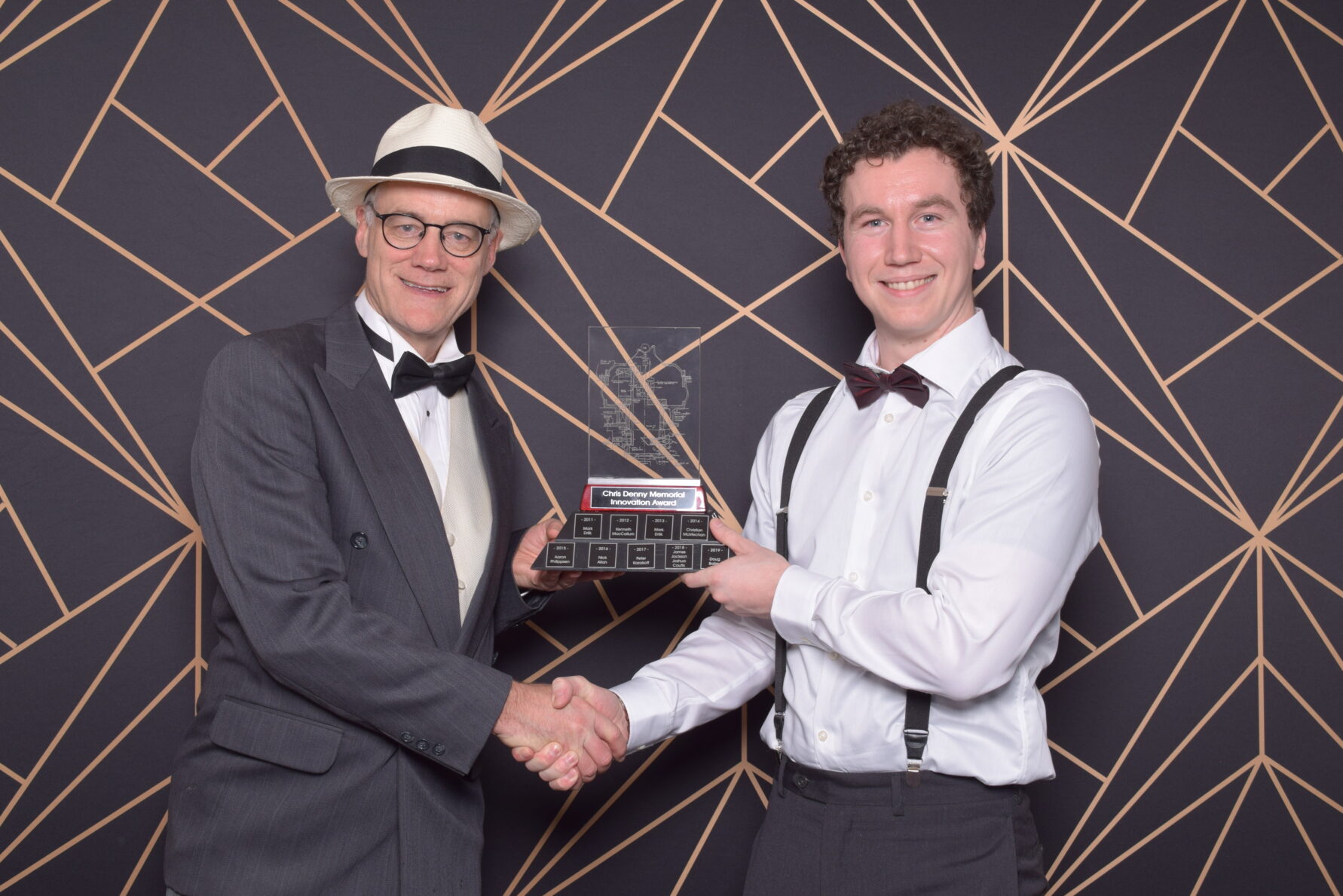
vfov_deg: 30.9
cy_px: 448
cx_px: 672
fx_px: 1623
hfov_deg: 45.0
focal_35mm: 44
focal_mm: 29
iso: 250
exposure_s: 1/125
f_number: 9
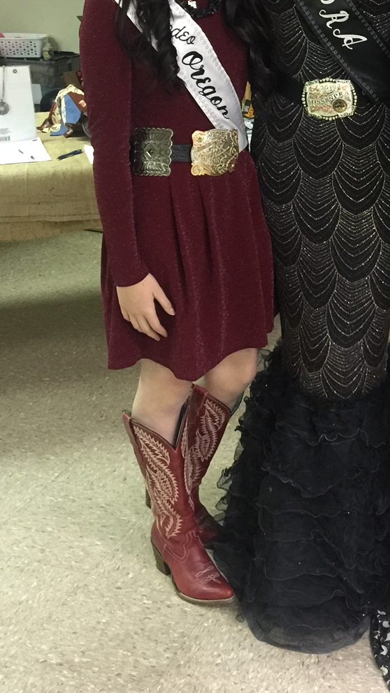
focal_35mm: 52
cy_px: 178
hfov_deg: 22.4
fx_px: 956
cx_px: 361
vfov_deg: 38.9
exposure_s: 1/10
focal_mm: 4.15
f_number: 2.2
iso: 125
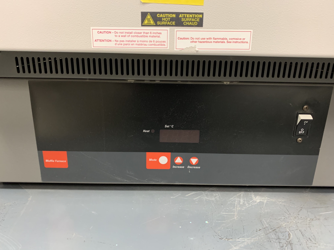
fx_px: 251
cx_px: 167
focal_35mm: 26
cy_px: 125
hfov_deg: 67.3
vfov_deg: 53.1
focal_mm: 4.25
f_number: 1.8
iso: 320
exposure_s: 1/40
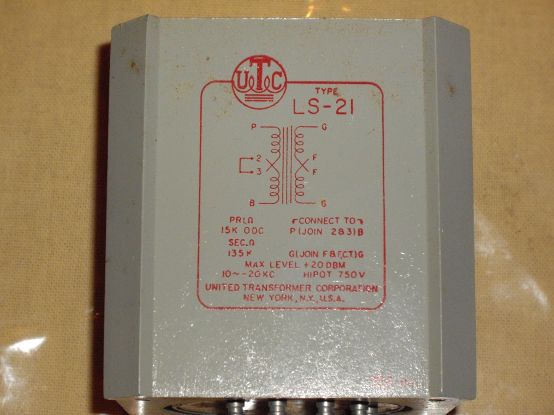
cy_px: 207
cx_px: 277
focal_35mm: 114
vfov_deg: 13.0
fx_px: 1824
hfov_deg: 17.3
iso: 400
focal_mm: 23.7
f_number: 5.4
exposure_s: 1/125
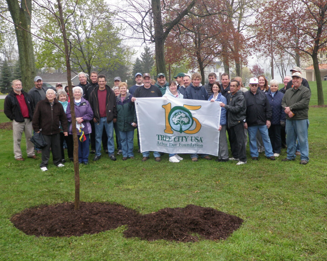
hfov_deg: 47.9
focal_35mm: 38
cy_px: 132
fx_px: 368
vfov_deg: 39.2
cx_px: 172
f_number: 4.1
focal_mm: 6.53
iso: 50
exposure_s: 1/40
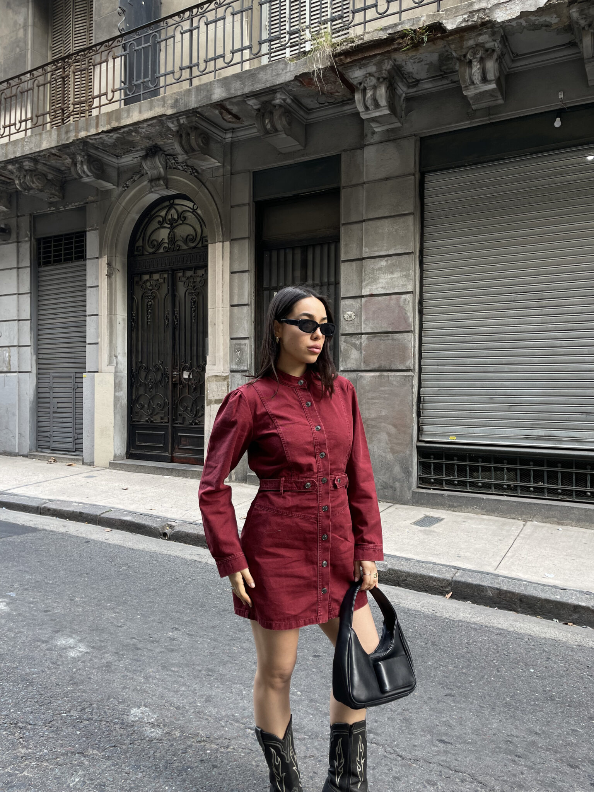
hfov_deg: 54.9
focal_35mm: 25
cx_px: 297
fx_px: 572
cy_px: 396
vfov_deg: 69.4
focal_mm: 5.1
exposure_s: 1/121
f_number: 1.6
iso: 50
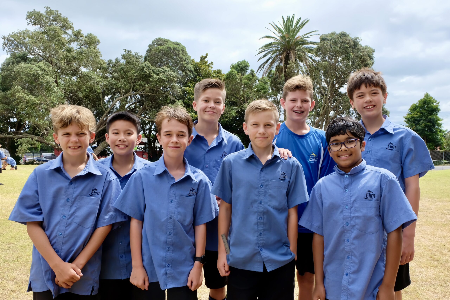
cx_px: 225
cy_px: 150
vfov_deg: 43.6
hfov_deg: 61.9
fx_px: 375
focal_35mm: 30
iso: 400
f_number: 8
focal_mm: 20.1
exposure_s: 1/420
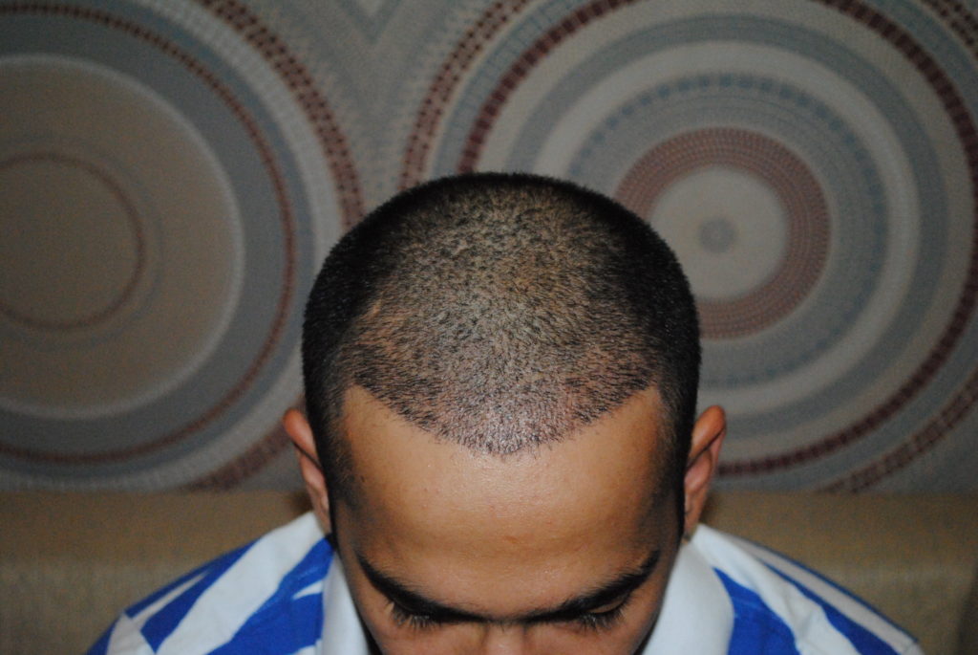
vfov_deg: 19.8
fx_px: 1876
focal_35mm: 69
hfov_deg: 29.2
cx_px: 489
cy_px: 328
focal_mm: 46
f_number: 5.6
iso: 1600
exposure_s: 1/200
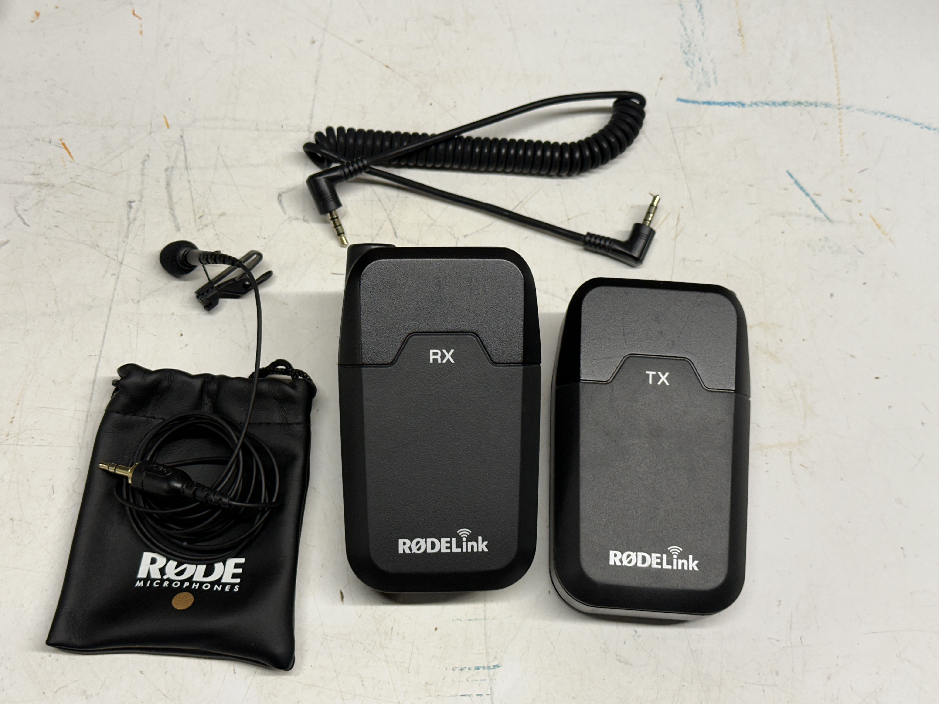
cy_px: 352
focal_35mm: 48
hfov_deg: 39.7
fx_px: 1302
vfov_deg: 30.3
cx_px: 470
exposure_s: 1/50
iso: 64
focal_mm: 6.86
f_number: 1.78
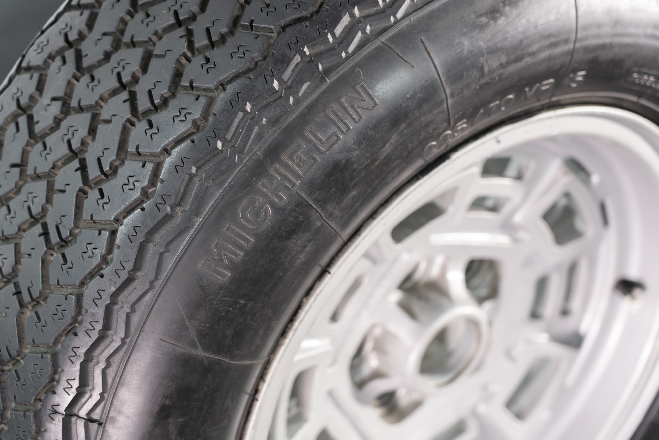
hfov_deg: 19.5
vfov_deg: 13.0
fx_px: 1922
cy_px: 220
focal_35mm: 105
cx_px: 330
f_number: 4
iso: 100
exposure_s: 5
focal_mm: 105
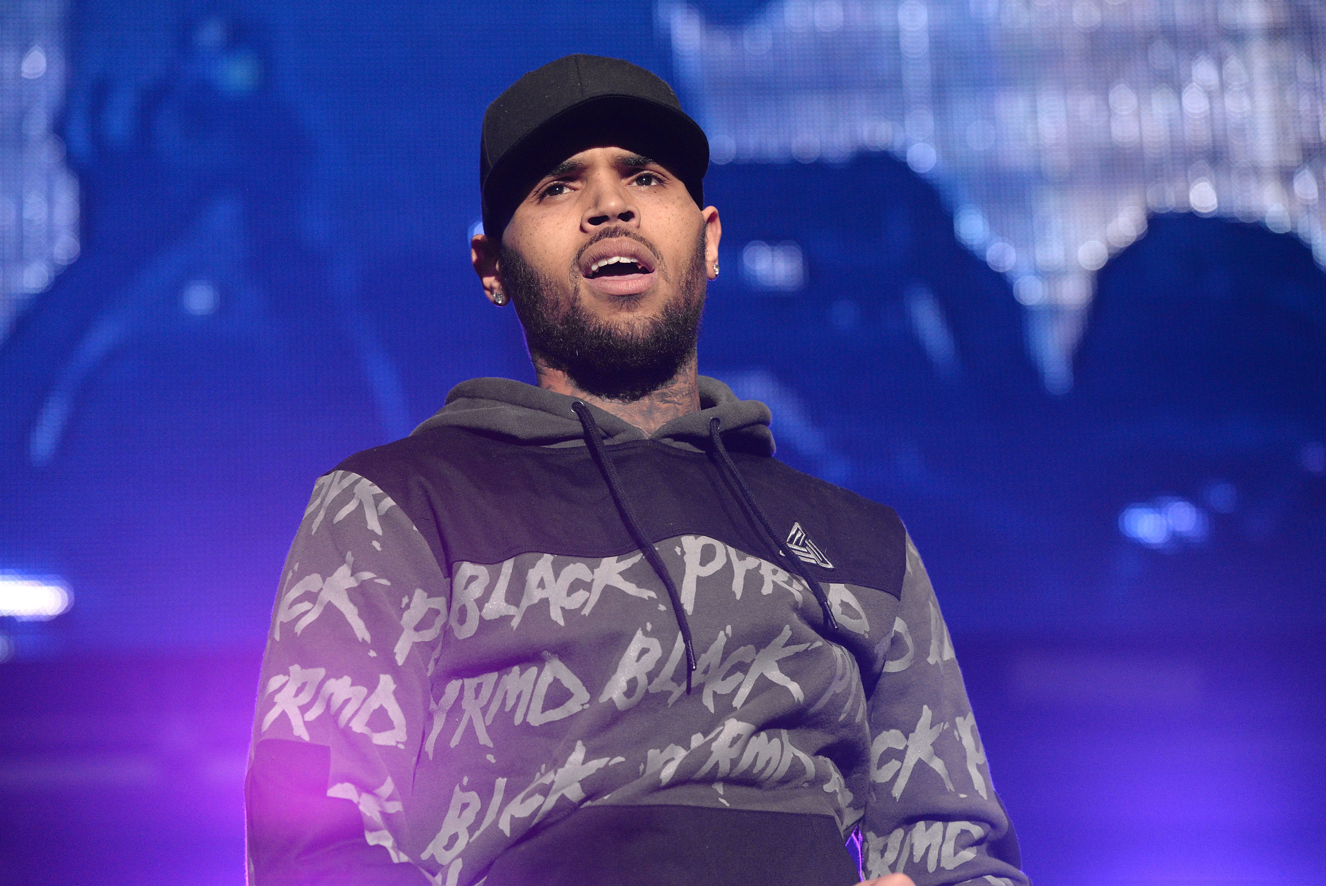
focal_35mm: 140
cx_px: 663
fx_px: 5159
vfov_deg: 9.8
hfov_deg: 14.6
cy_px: 443
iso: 3200
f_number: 5
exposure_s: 1/1250
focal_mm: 140
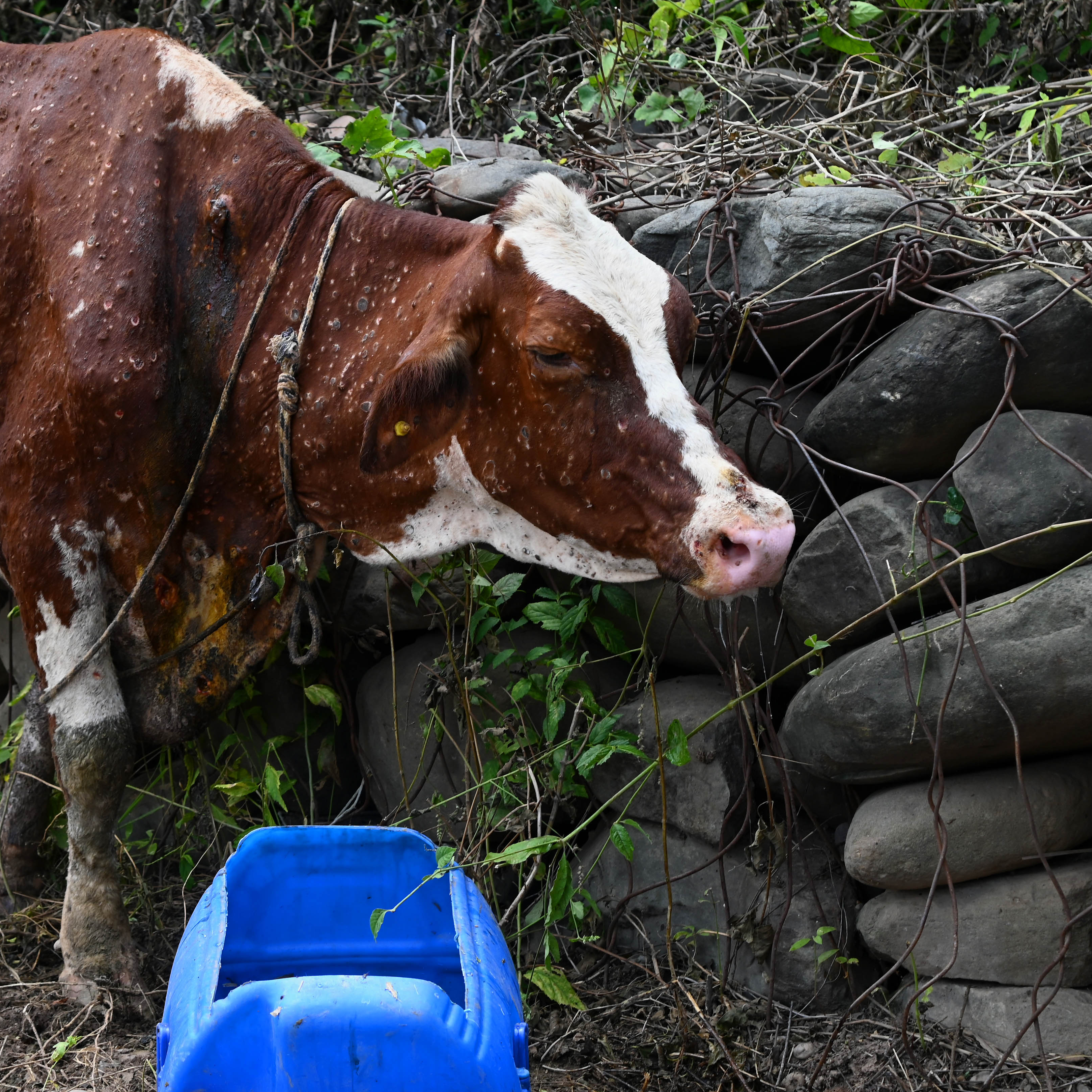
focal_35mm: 119
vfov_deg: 14.7
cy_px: 550
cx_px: 195
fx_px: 4247
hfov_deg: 14.6
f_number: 6.3
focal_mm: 75
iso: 180
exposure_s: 1/250
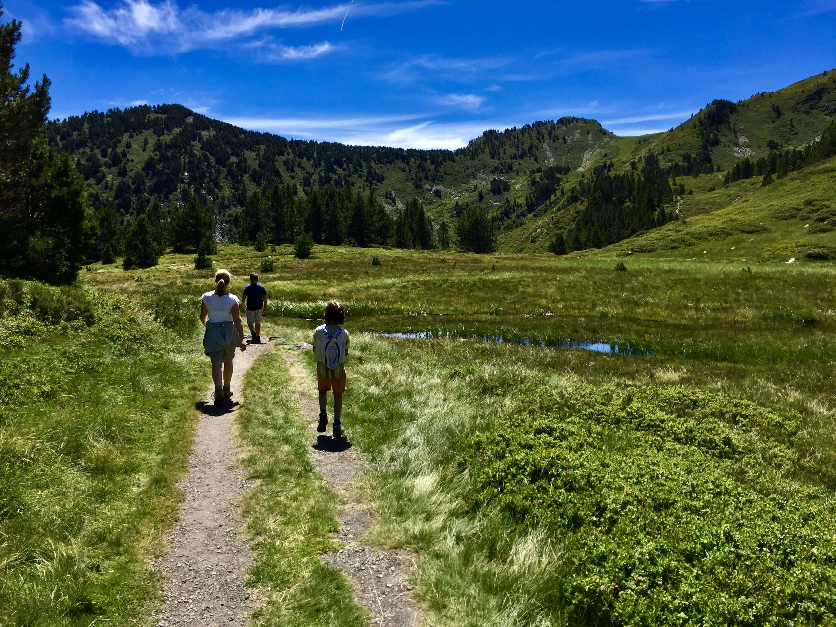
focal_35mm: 29
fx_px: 700
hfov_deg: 61.7
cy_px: 314
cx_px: 418
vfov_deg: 48.2
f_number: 2.2
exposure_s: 1/1522
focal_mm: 4.15
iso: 32
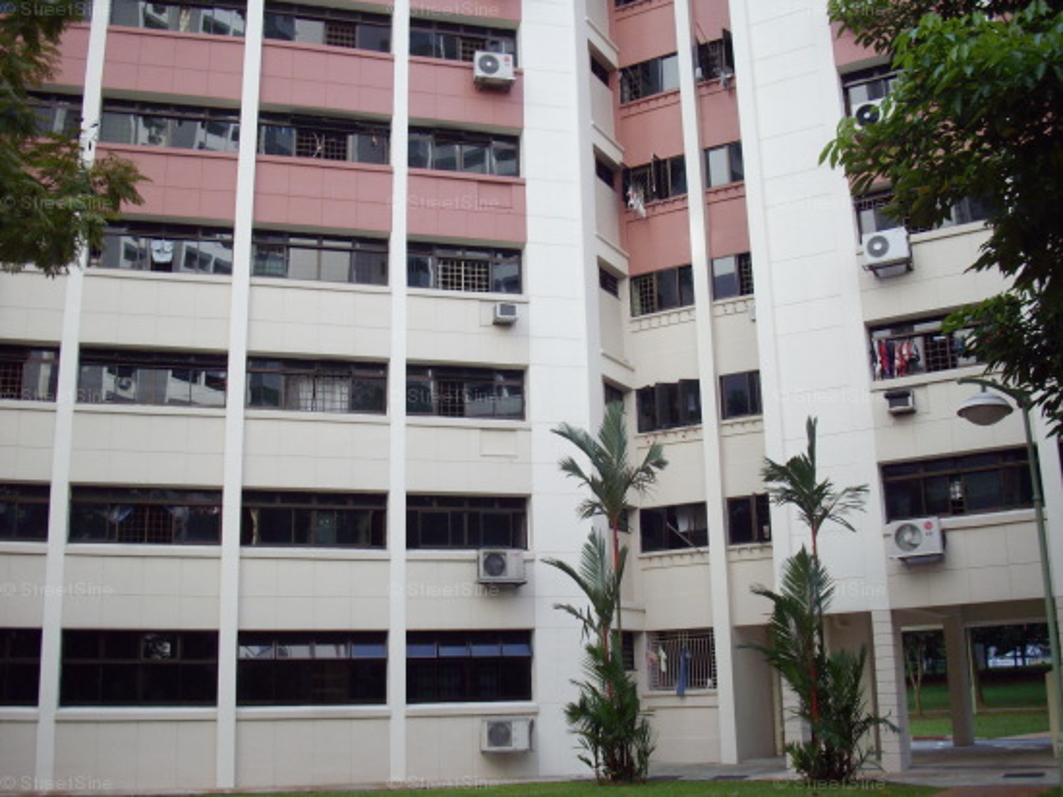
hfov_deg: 50.2
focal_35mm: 37
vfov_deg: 38.6
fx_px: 1136
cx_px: 532
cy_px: 398
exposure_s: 1/100
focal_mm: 6.2
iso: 80
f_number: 5.6
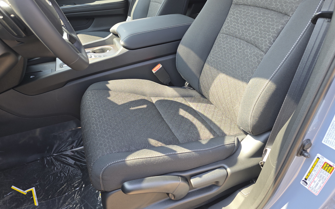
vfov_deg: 49.2
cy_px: 97
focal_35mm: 25
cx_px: 167
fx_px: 228
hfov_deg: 72.5
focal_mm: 6.3
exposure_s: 1/180
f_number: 1.7
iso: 40
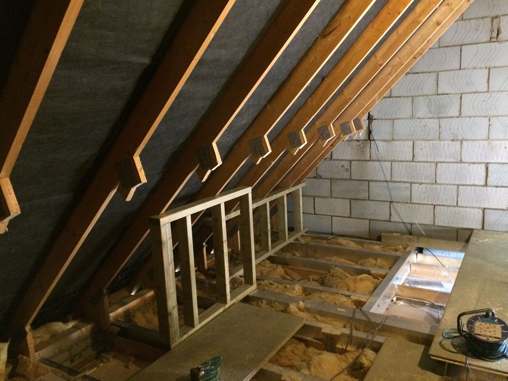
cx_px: 254
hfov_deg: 61.7
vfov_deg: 48.2
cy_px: 190
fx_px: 426
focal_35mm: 29
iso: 500
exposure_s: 1/15
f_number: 2.2
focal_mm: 4.15
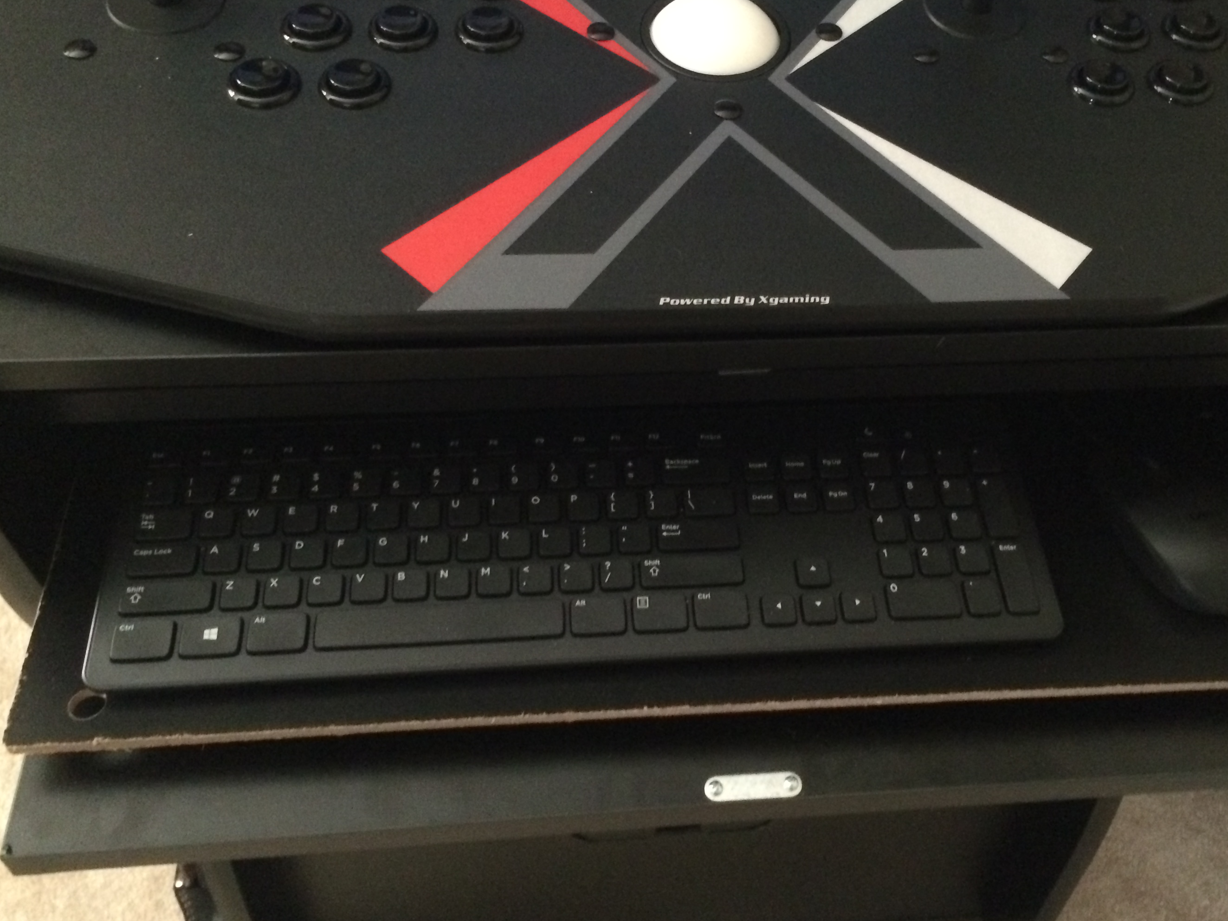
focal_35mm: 37
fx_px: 1313
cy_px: 390
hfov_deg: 50.0
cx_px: 705
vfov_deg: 38.6
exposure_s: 1/15
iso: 640
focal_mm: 4.12
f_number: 2.2
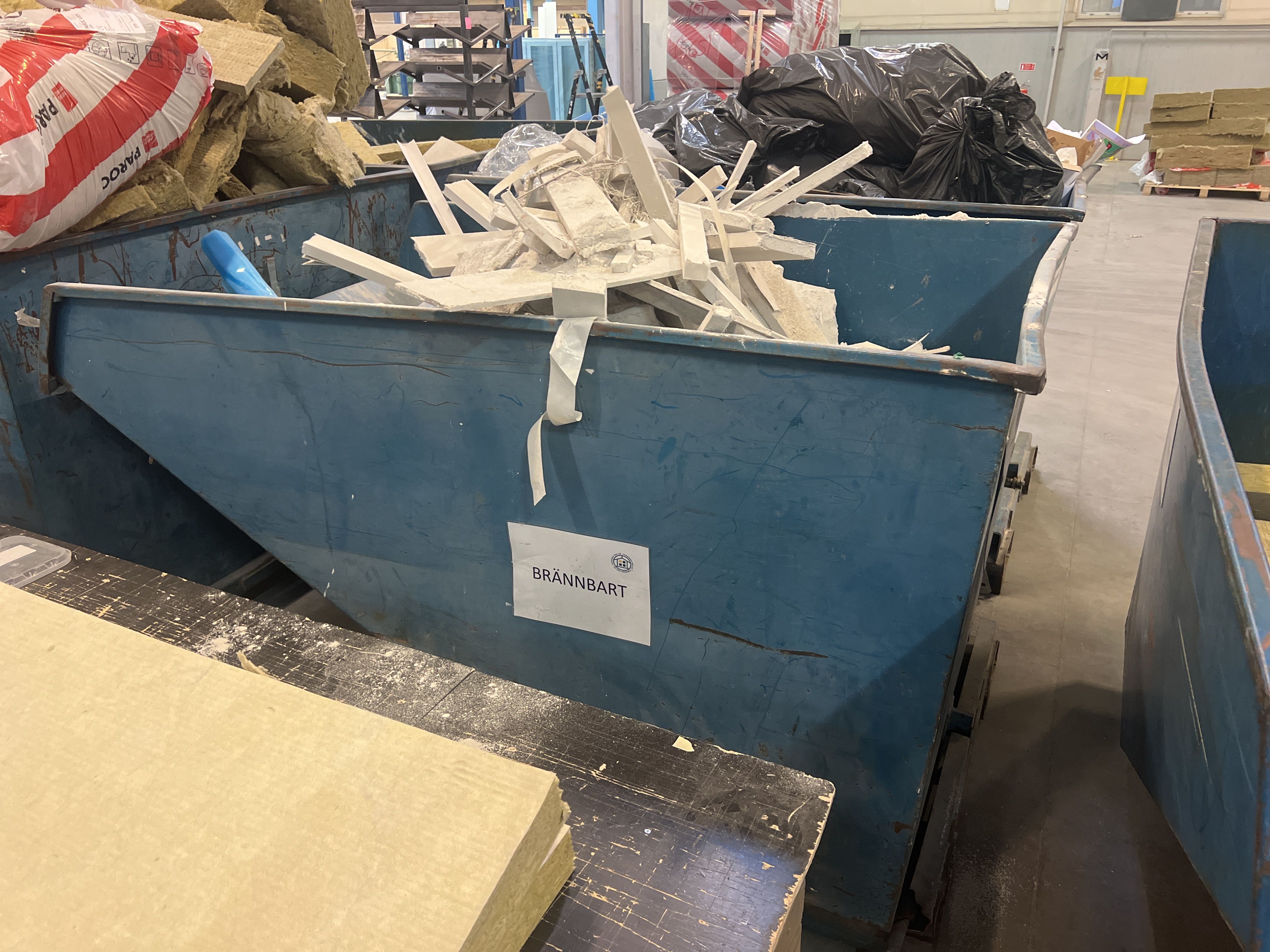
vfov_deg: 53.1
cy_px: 476
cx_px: 635
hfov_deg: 67.3
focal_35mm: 26
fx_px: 954
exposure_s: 1/50
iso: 320
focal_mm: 5.7
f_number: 1.5
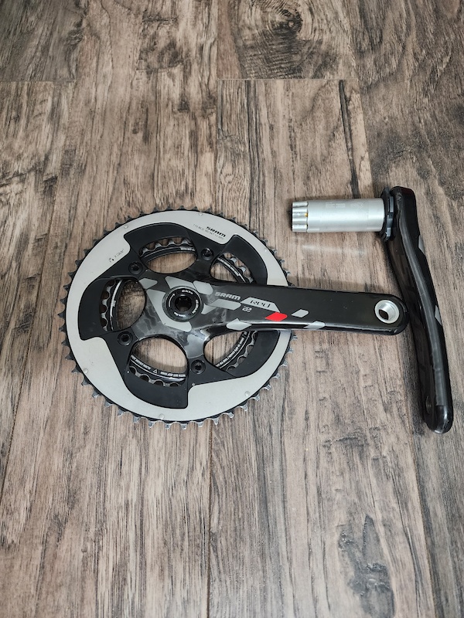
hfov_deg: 58.9
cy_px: 309
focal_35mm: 23
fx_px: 411
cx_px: 232
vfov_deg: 73.9
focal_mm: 6.4
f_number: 1.8
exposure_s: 1/30
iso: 640
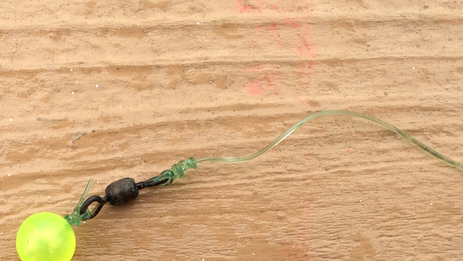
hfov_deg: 30.1
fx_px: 847
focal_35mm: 69
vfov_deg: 16.5
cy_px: 343
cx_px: 117
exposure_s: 1/141
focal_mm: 4.15
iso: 32
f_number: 2.2
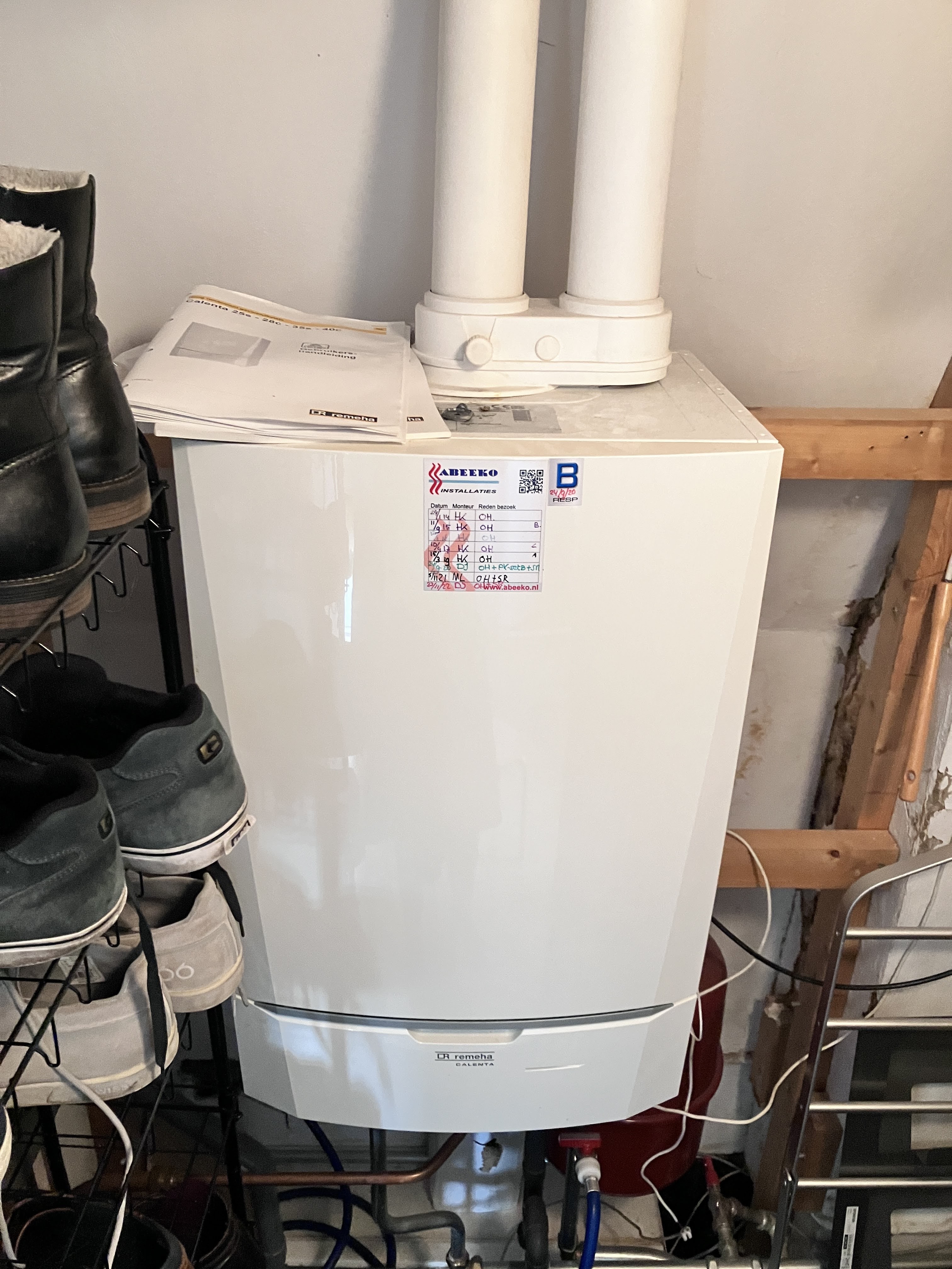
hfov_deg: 49.7
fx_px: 1027
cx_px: 476
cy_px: 634
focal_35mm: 28
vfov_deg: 63.4
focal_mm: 3.99
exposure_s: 1/50
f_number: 1.8
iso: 320
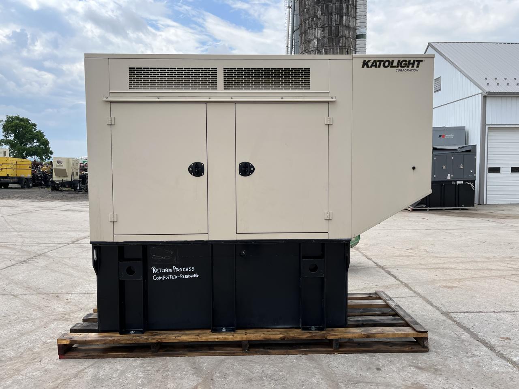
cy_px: 194
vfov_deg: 53.1
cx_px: 260
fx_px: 390
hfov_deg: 67.3
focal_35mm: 26
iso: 50
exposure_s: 1/3049
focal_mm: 5.1
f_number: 1.6
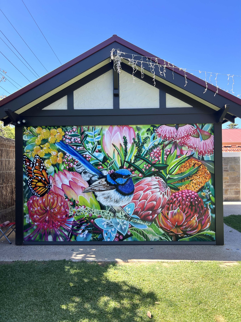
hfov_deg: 53.1
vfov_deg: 67.3
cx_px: 120
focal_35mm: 26
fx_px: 241
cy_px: 161
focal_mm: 5.7
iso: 50
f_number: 1.5
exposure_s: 1/1029
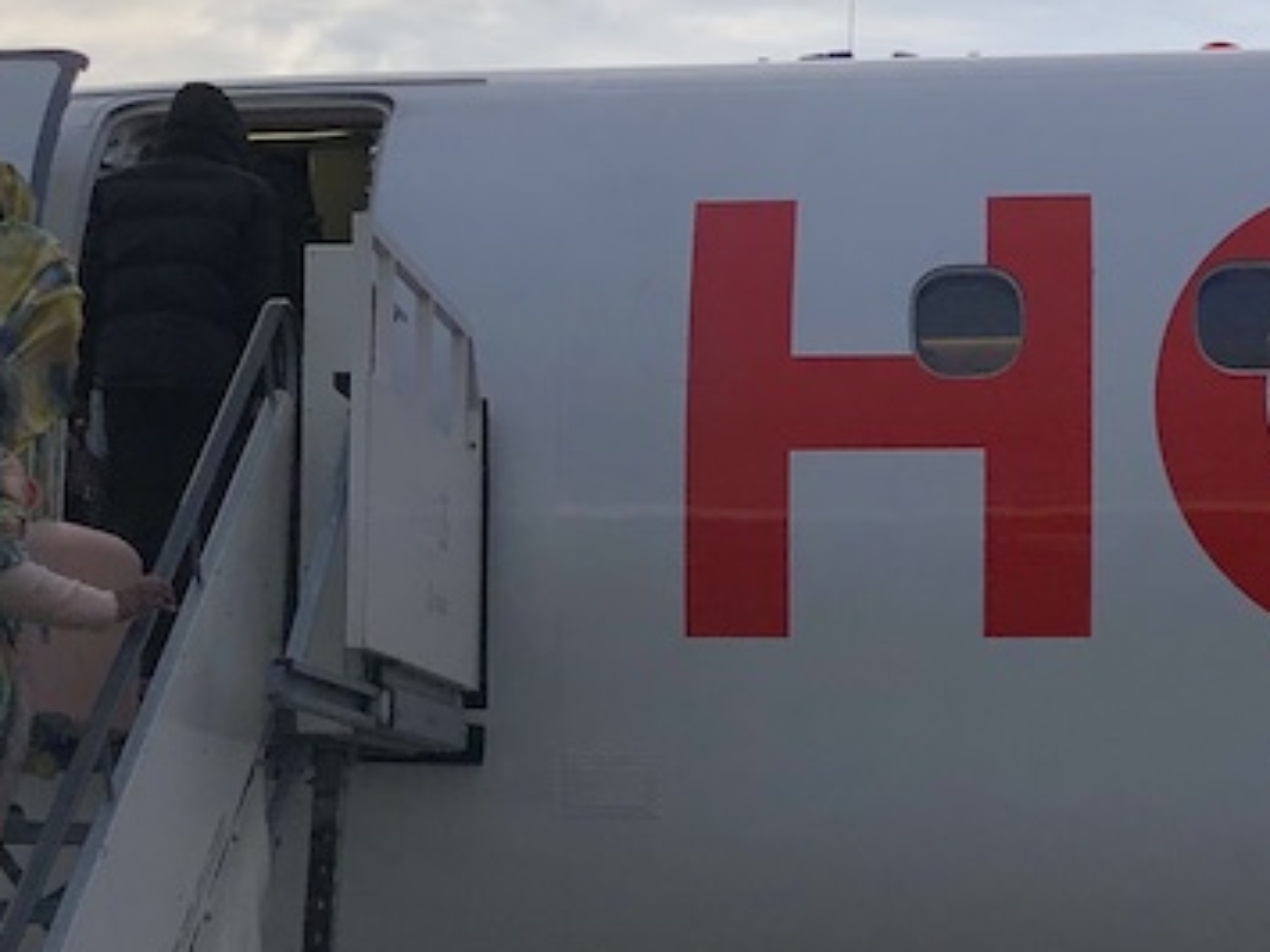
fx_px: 3704
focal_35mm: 101
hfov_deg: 19.4
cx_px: 461
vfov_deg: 14.5
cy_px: 795
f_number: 1.8
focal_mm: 4
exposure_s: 1/1715
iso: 20
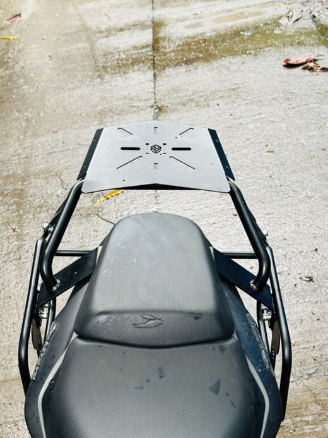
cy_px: 282
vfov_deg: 30.1
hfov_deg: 22.9
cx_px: 159
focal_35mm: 64
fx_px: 808
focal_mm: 6.86
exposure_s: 1/60
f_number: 1.78
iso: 125
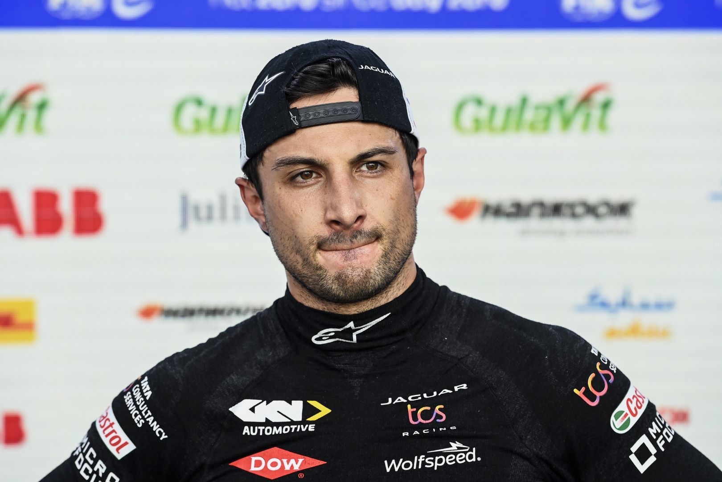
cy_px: 241
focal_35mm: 140
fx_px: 2808
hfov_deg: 14.7
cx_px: 361
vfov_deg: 9.8
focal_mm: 140
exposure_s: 1/400
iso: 800
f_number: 6.3
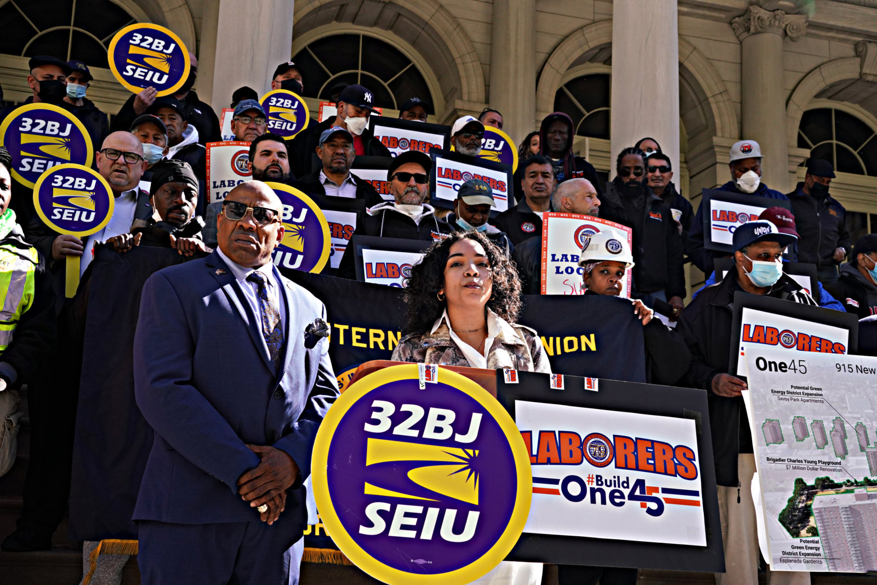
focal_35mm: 41
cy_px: 292
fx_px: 999
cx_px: 438
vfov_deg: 32.6
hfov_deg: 47.4
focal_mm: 41
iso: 800
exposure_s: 1/640
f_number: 9
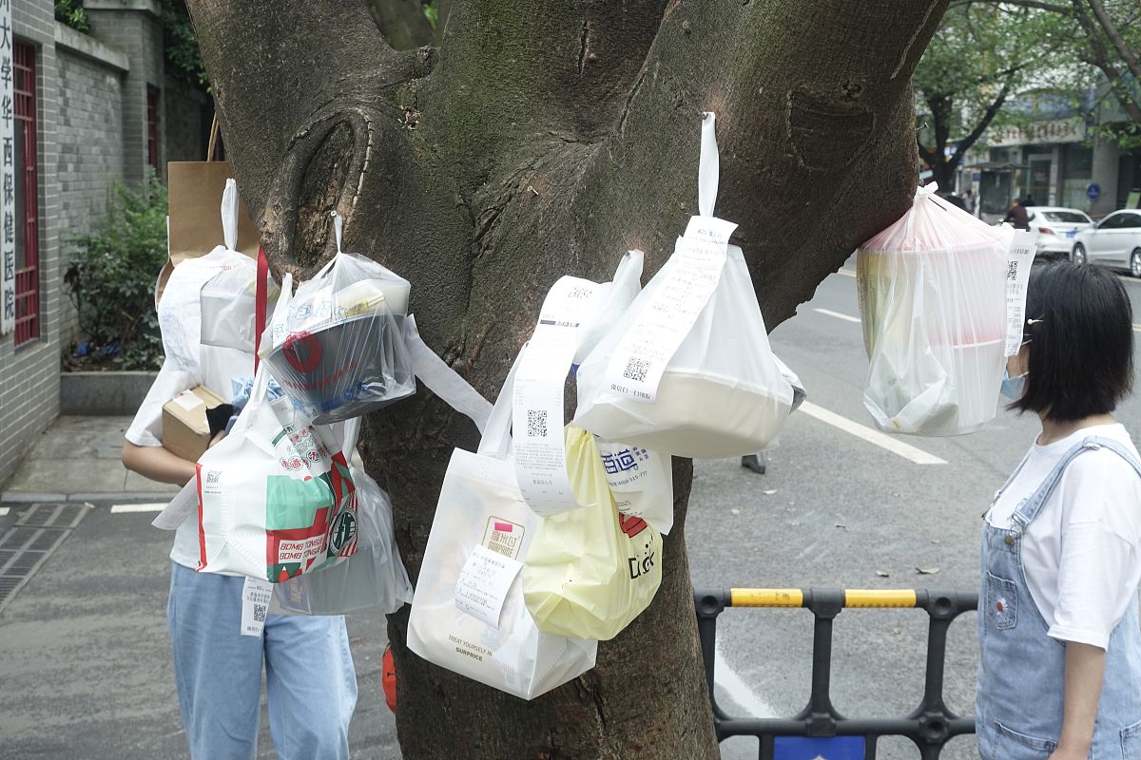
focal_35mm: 51
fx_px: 1616
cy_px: 380
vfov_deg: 26.5
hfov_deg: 38.9
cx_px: 570
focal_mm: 18.7
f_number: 5
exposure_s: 1/320
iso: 320
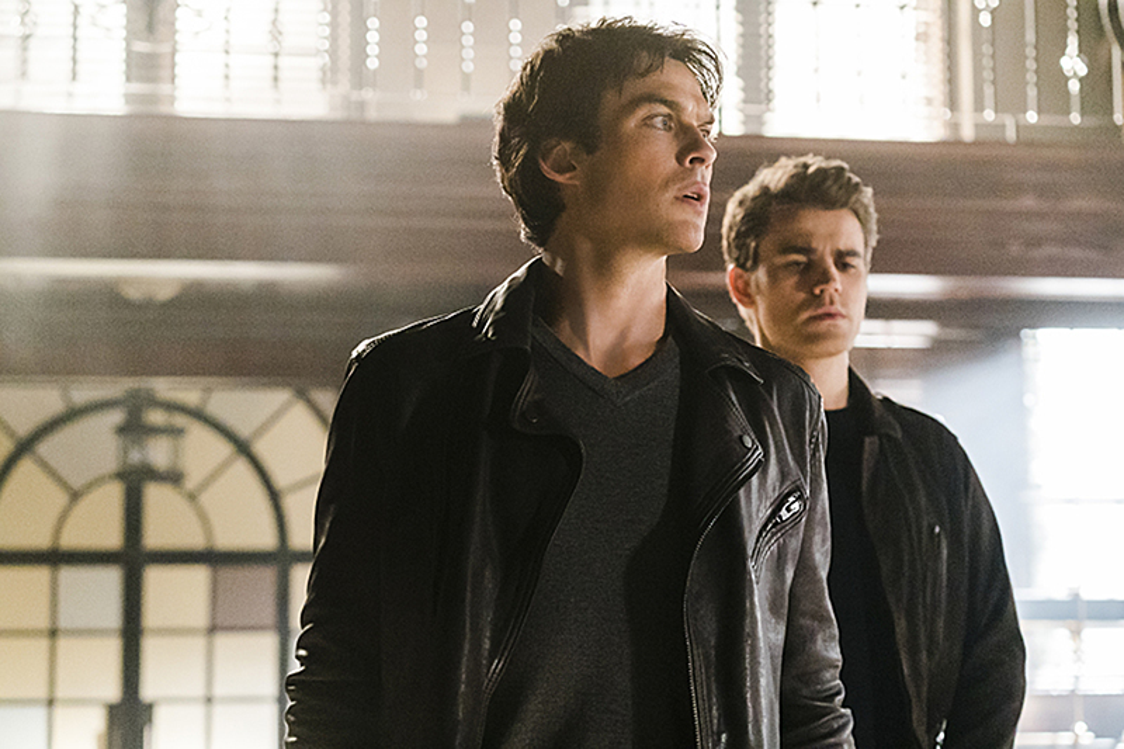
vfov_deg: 19.4
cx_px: 562
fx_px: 2185
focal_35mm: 70
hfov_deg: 28.8
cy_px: 374
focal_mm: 70
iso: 12800
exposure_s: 1/125
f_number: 4.5
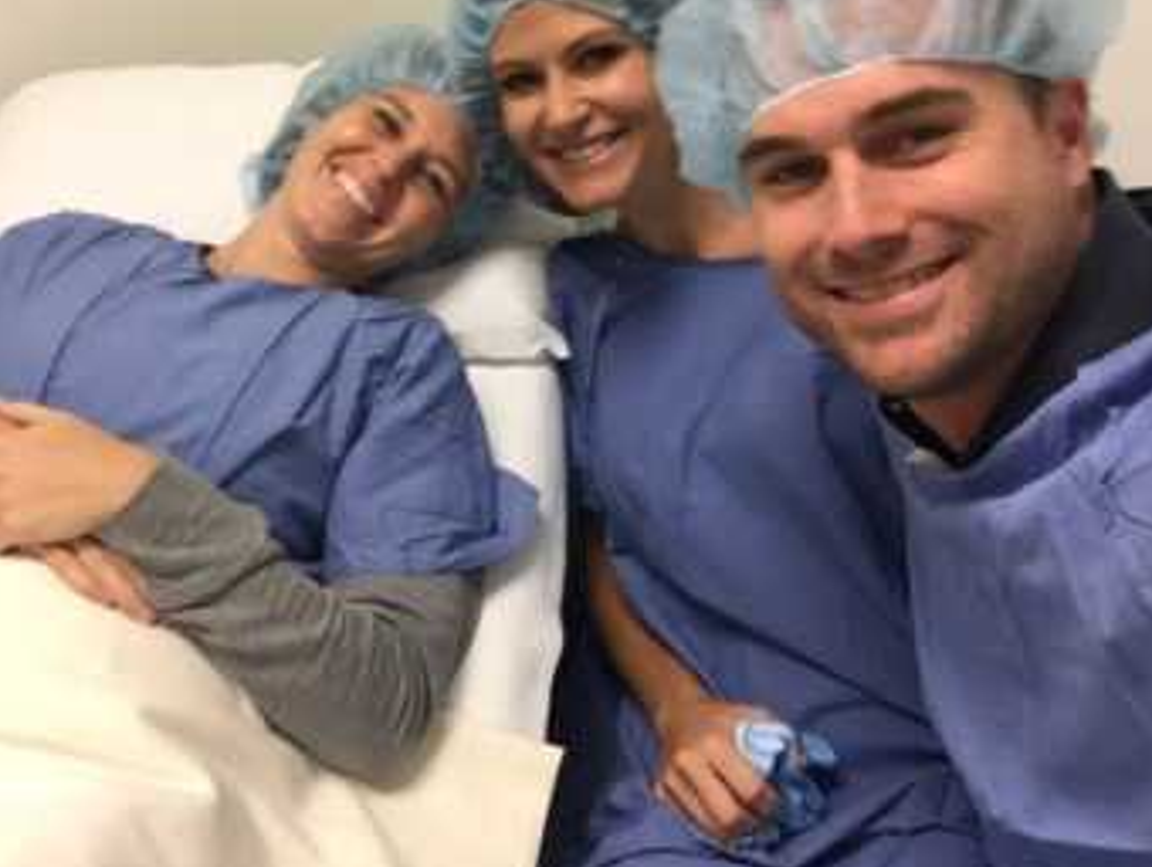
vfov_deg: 35.0
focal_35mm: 41
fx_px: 1366
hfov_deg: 45.6
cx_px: 485
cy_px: 325
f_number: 2.2
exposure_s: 1/30
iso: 50
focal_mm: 2.65
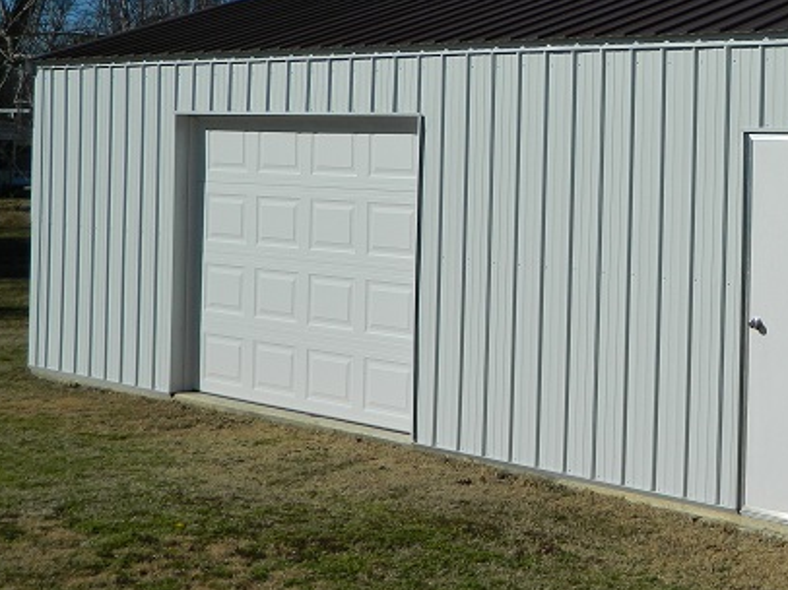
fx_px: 1502
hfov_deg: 28.6
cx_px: 658
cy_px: 155
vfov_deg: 22.1
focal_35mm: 66
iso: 80
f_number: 9.1
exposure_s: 1/400
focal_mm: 5.6
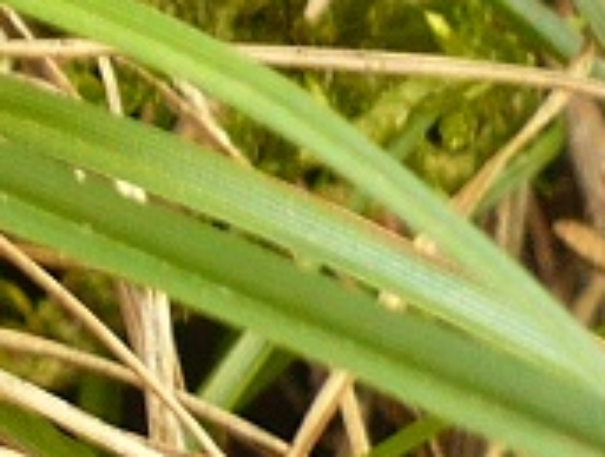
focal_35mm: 245
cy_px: -120
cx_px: -637
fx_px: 4291
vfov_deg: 6.0
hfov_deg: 7.7
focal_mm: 5.8
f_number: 2.8
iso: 100
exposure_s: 1/40
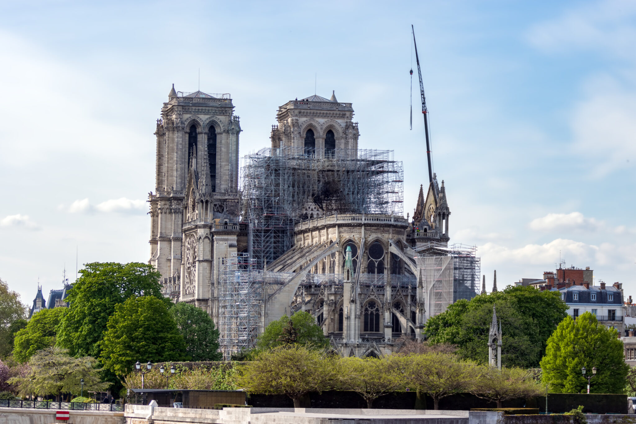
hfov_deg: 16.1
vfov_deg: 10.8
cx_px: 318
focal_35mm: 128
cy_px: 212
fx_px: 2252
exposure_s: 1/500
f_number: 4.5
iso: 100
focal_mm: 85
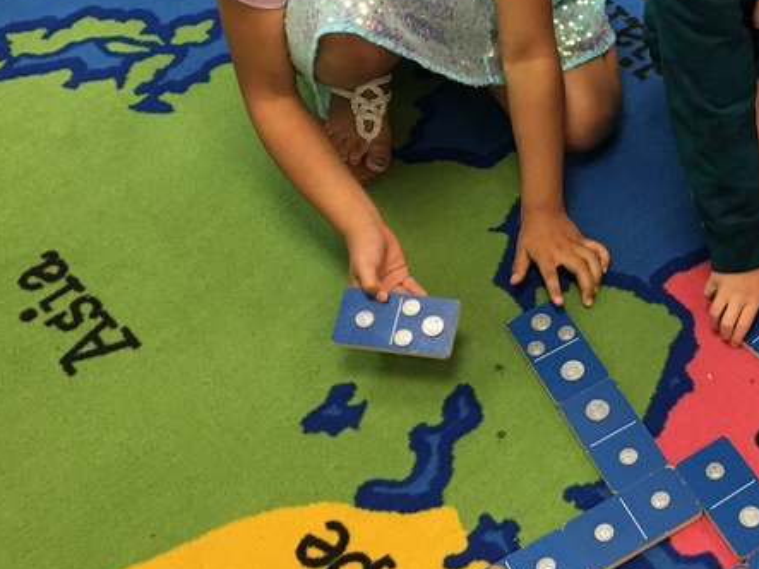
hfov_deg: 27.1
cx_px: 786
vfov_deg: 21.8
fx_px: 1469
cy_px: 194
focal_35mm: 67
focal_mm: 4.15
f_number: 2.2
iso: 40
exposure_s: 1/15
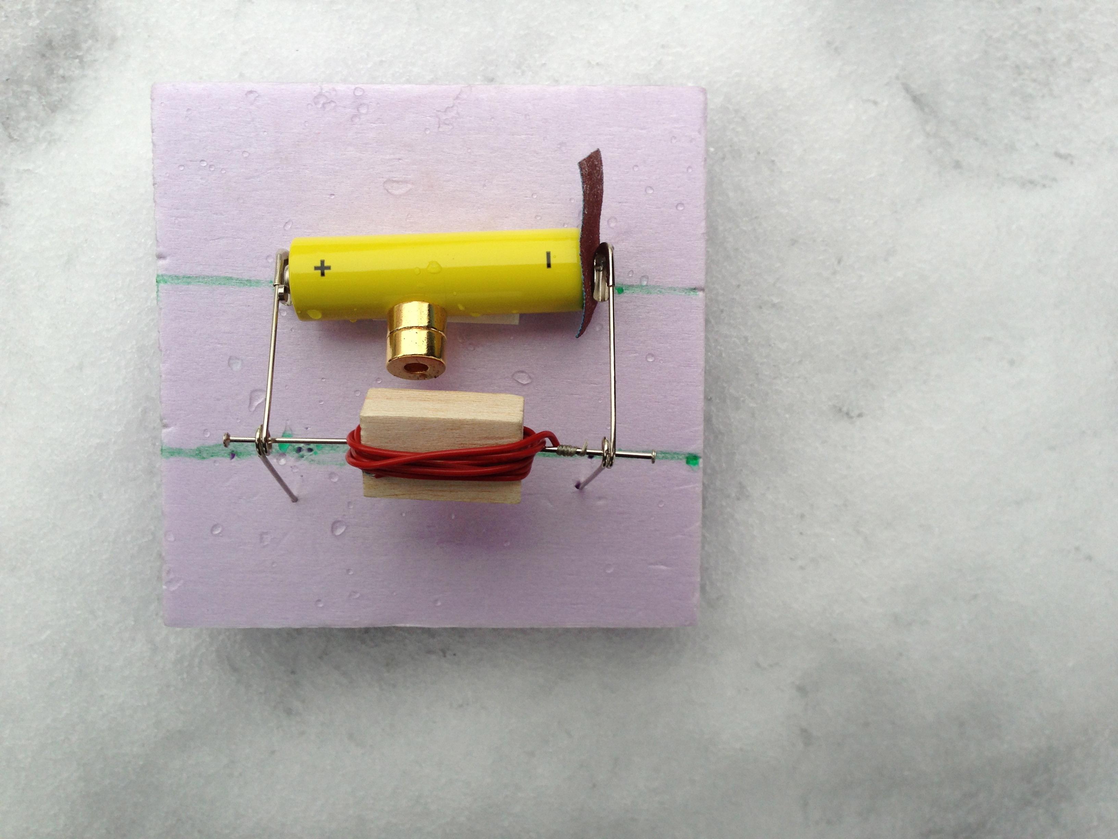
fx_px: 1066
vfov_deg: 42.9
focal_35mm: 33
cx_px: 559
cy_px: 420
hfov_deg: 55.4
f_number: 2.4
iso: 64
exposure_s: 1/100
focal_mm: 4.13
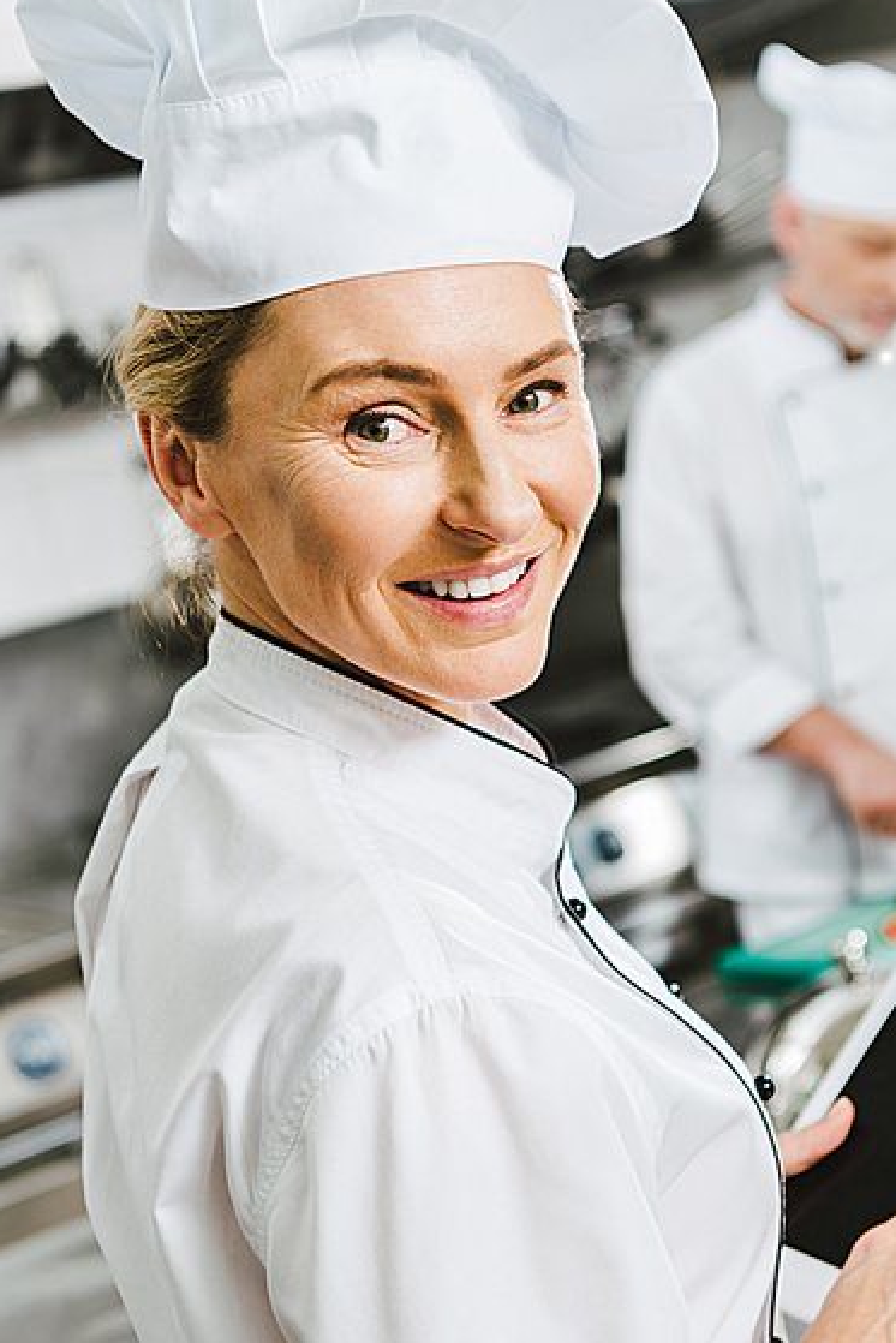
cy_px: 708
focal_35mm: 67
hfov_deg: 20.3
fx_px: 2500
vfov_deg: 30.1
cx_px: 555
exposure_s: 1/200
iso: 50
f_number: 3.5
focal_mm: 50
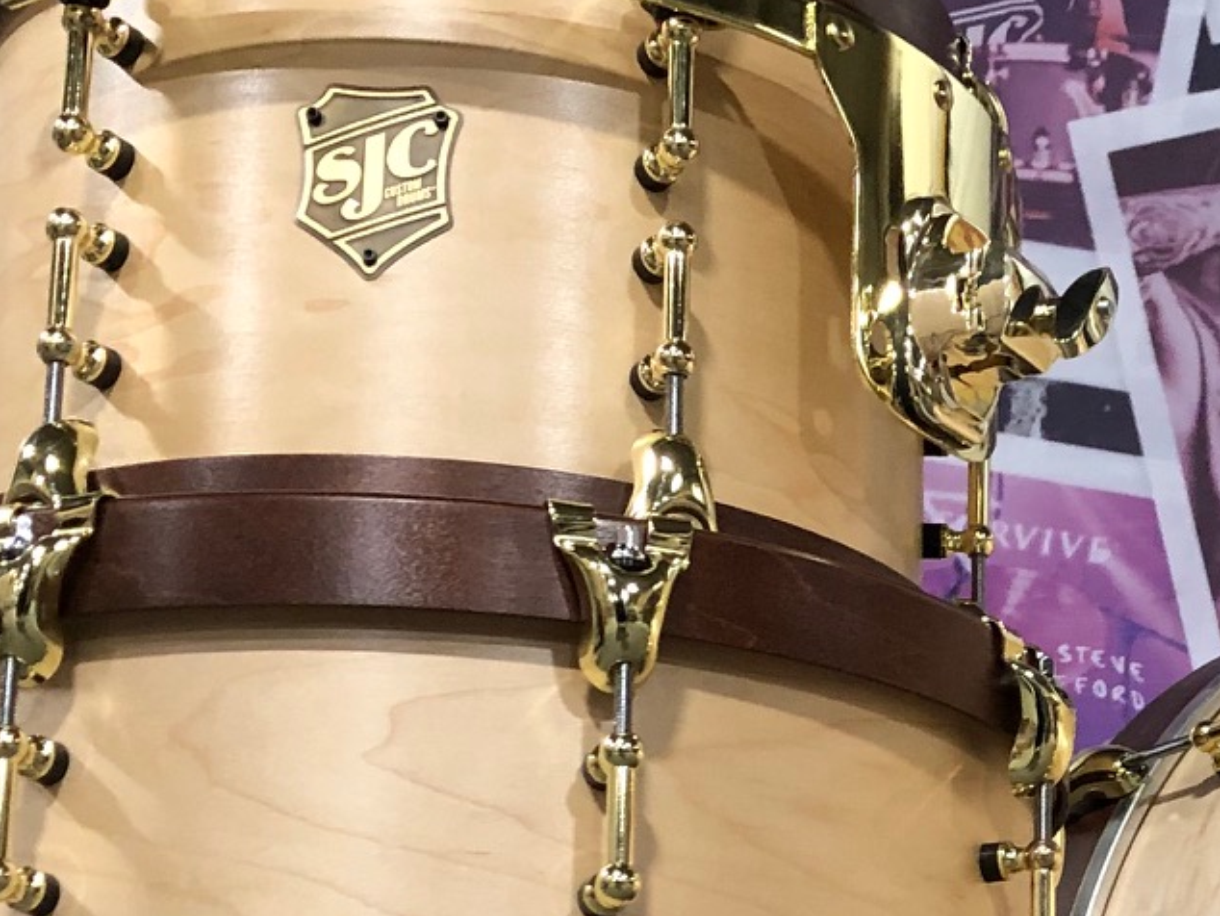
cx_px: 1135
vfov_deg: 16.2
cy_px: 956
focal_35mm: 89
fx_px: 3138
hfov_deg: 21.4
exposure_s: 1/15
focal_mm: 4
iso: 64
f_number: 1.8
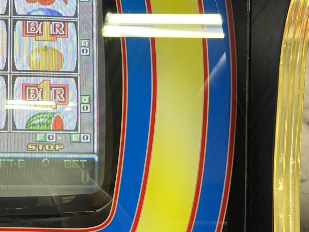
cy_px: 75
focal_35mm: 60
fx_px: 536
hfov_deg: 28.7
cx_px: -44
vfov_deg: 24.3
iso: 100
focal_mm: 5.7
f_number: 1.5
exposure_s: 1/50
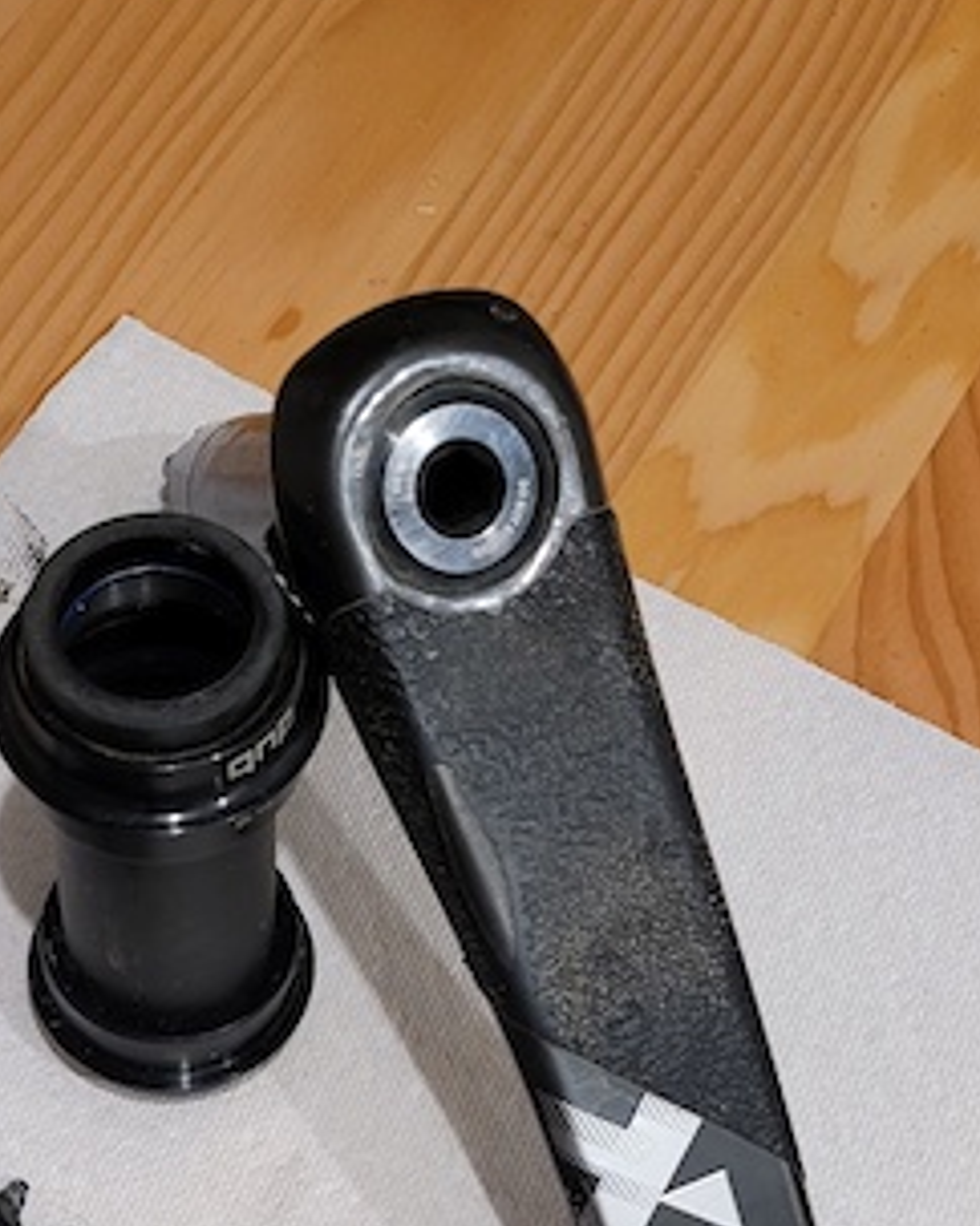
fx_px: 2432
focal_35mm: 67
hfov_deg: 22.5
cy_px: 1234
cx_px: 211
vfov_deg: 26.7
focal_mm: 5.4
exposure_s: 1/40
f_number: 1.8
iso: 400
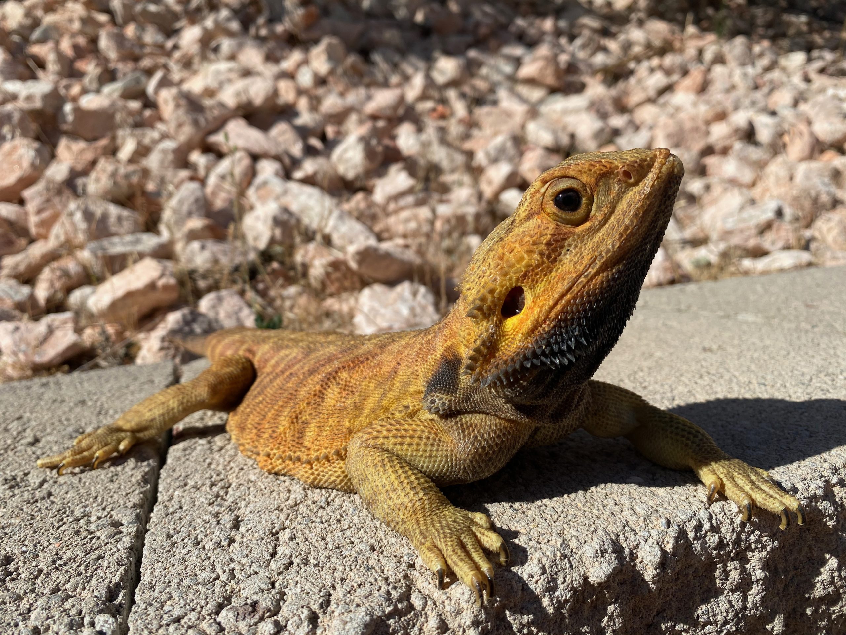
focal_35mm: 26
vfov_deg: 53.1
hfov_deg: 67.3
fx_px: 635
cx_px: 423
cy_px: 318
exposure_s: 1/4444
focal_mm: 4.25
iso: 32
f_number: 1.8
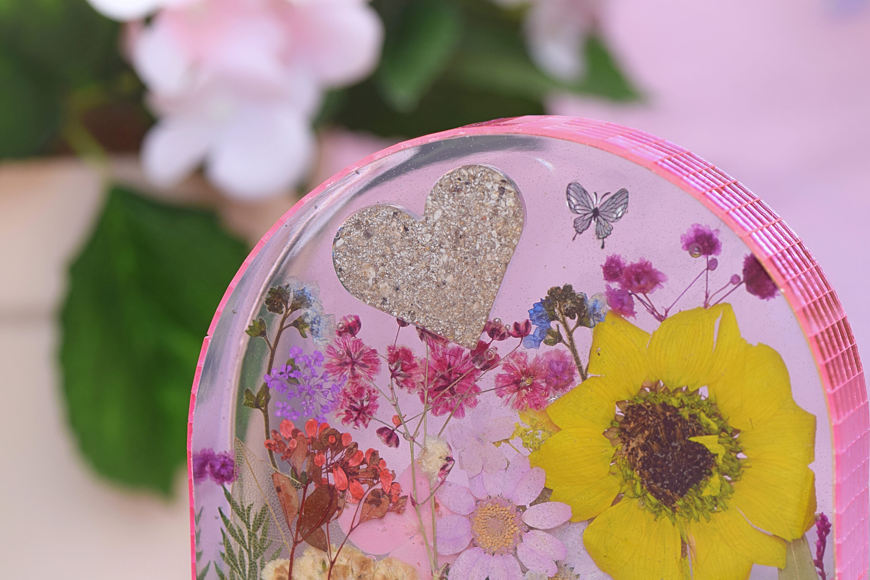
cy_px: 290
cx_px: 435
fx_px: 3806
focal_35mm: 158
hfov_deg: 13.0
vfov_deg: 8.7
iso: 400
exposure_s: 1/160
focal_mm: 105
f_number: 8
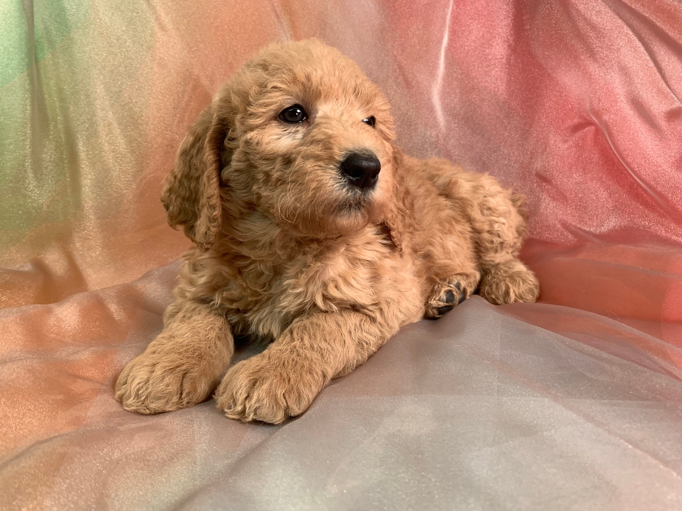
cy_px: 256
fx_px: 532
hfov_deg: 65.3
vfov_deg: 51.4
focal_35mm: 27
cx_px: 337
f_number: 1.8
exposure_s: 1/60
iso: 64
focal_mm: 4.25
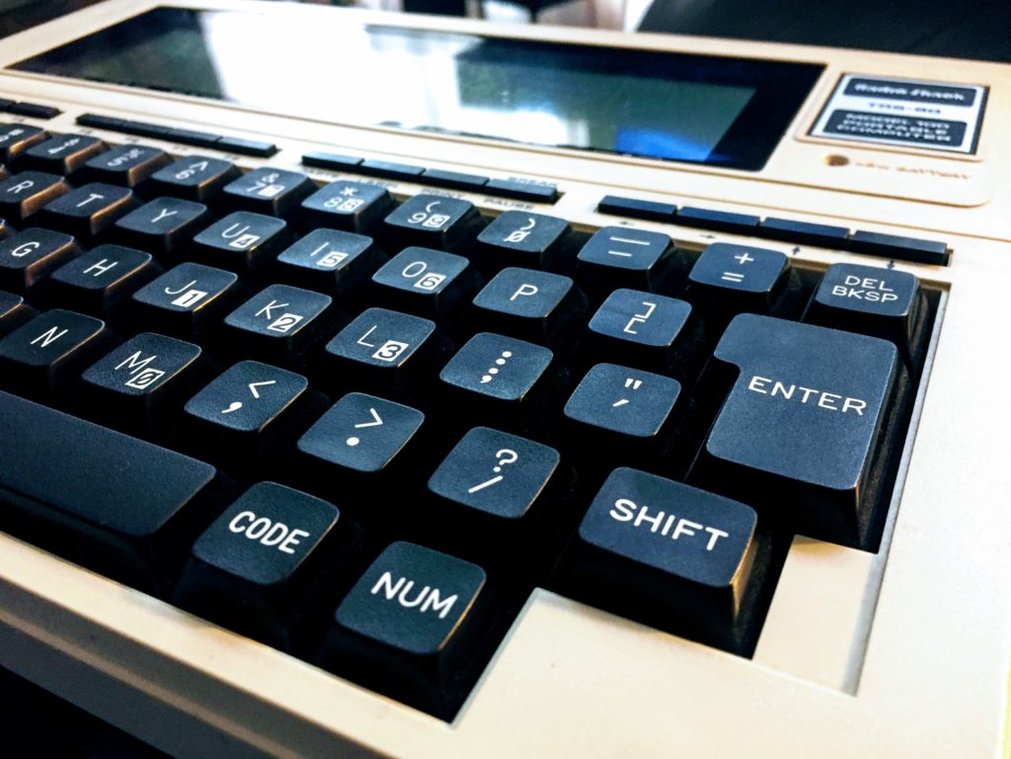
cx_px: 506
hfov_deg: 61.7
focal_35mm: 29
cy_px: 380
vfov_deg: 48.2
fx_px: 847
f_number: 2.2
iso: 250
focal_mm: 4.15
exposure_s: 1/30
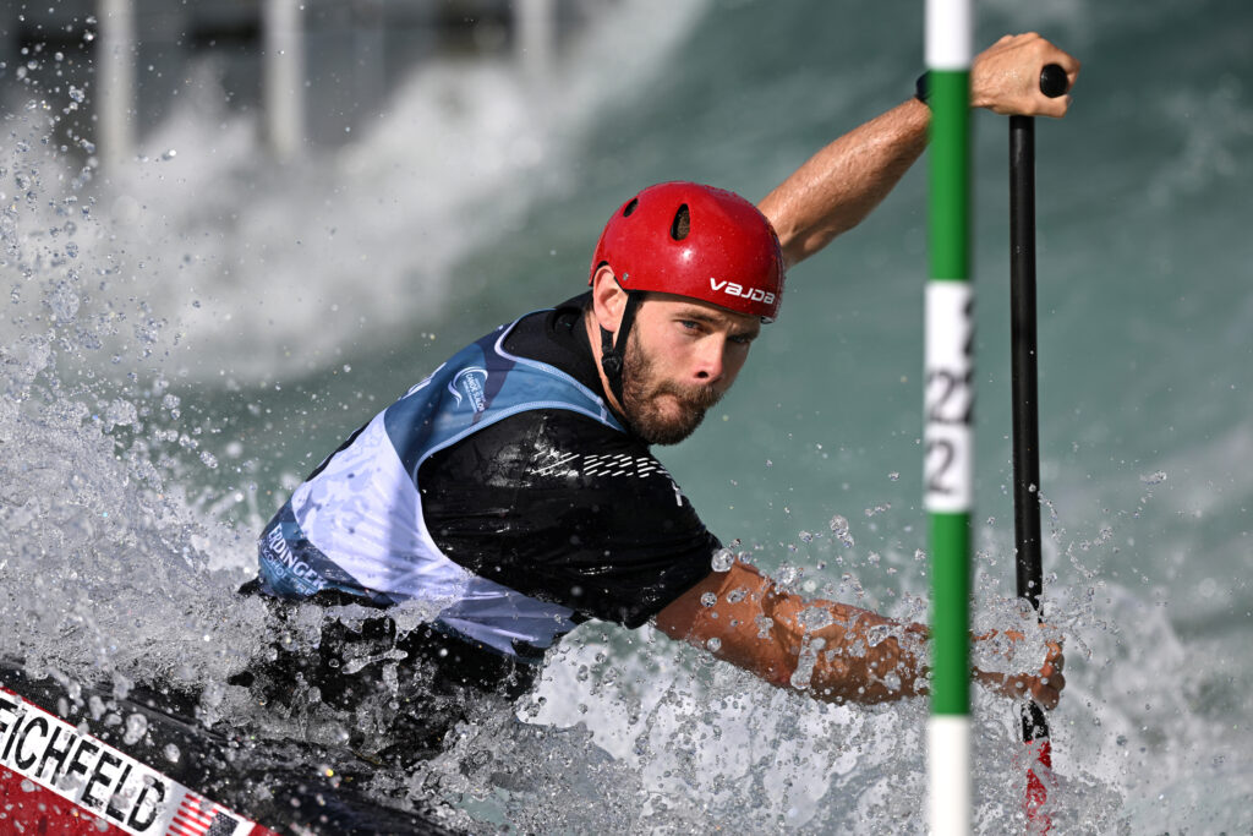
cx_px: 626
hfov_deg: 5.2
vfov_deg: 3.4
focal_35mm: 400
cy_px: 418
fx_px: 13923
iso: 160
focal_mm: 400
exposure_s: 1/4000
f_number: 4
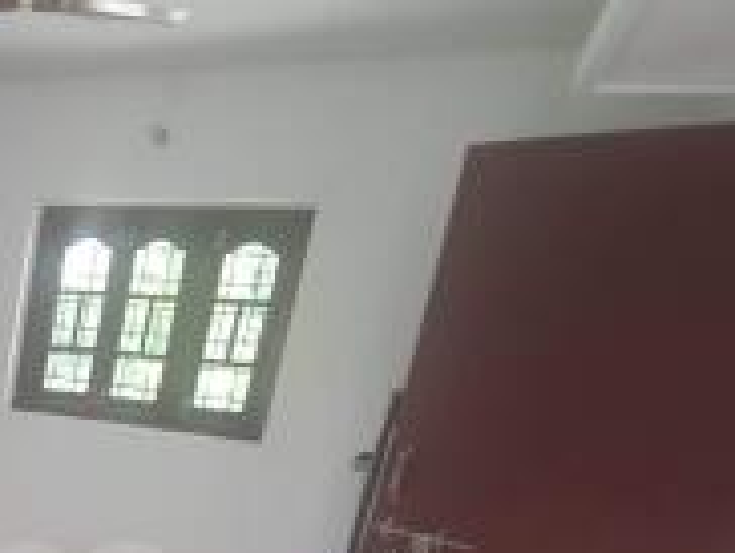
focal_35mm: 38
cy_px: 581
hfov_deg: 35.9
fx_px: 808
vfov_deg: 33.7
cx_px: -184
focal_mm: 1.8
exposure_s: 1/50
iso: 125
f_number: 2.2
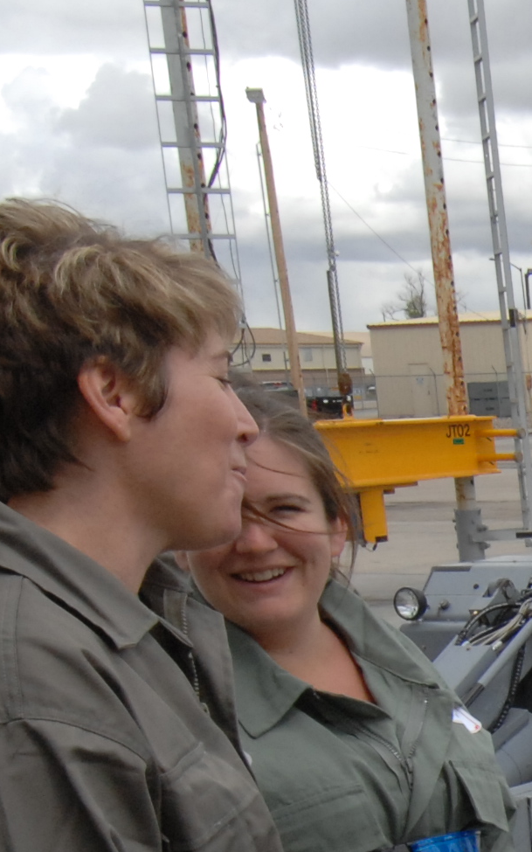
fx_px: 2182
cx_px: 1067
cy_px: 925
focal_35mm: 94
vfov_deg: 21.1
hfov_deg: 12.3
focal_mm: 14
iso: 400
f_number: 11
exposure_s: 1/500
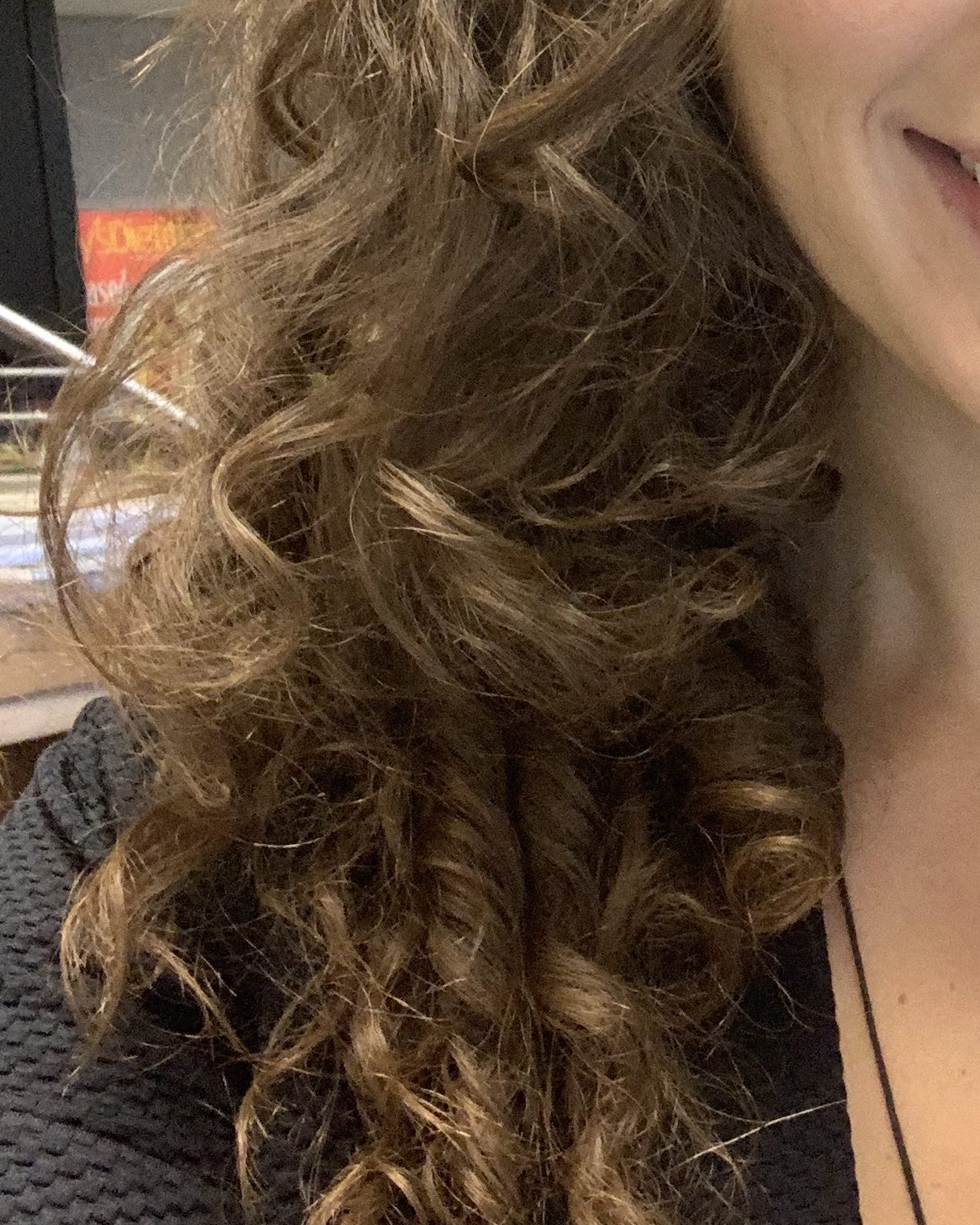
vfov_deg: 27.8
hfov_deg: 22.2
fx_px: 2429
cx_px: 909
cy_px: 275
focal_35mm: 67
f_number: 2.2
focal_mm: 2.87
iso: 250
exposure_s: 1/60
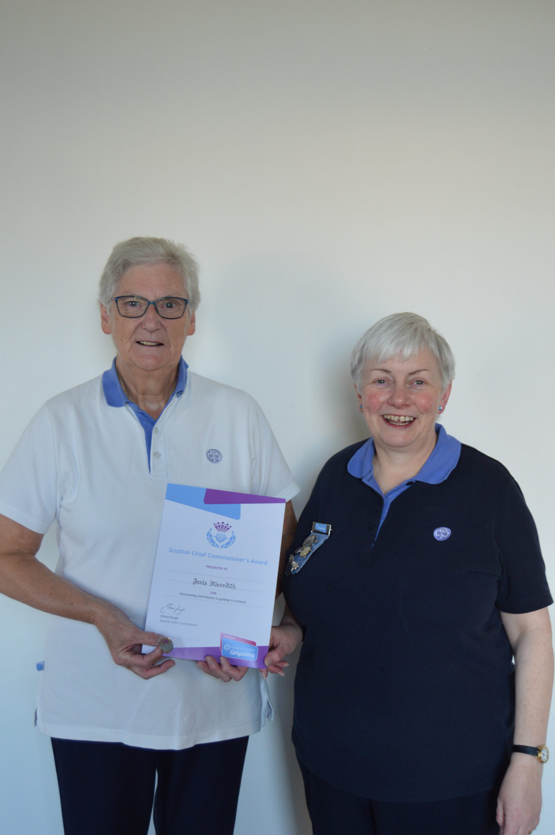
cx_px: 278
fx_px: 973
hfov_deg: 31.8
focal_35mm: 42
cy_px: 418
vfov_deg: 46.4
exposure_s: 1/60
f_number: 4
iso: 640
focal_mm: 28
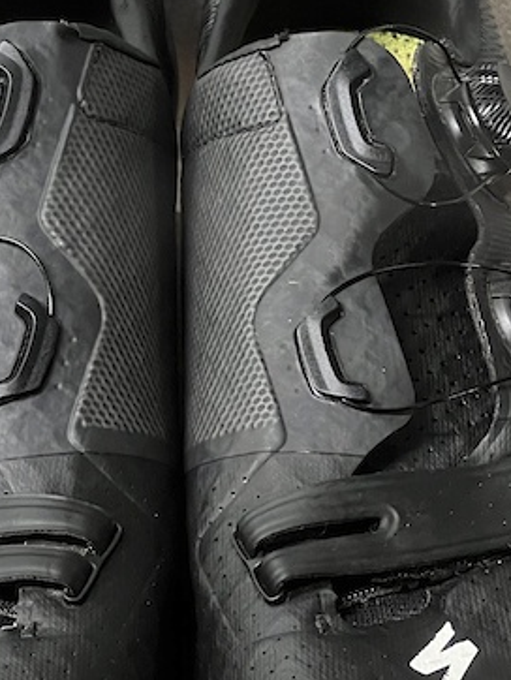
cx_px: 182
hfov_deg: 8.7
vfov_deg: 11.6
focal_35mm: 170
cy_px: 398
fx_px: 3342
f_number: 2.8
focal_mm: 9
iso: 400
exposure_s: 1/60
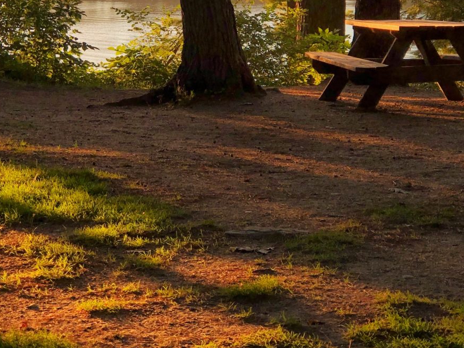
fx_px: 1743
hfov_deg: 15.2
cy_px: -2
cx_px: 183
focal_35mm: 130
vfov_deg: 11.3
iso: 20
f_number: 2.8
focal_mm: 6.6
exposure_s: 1/211
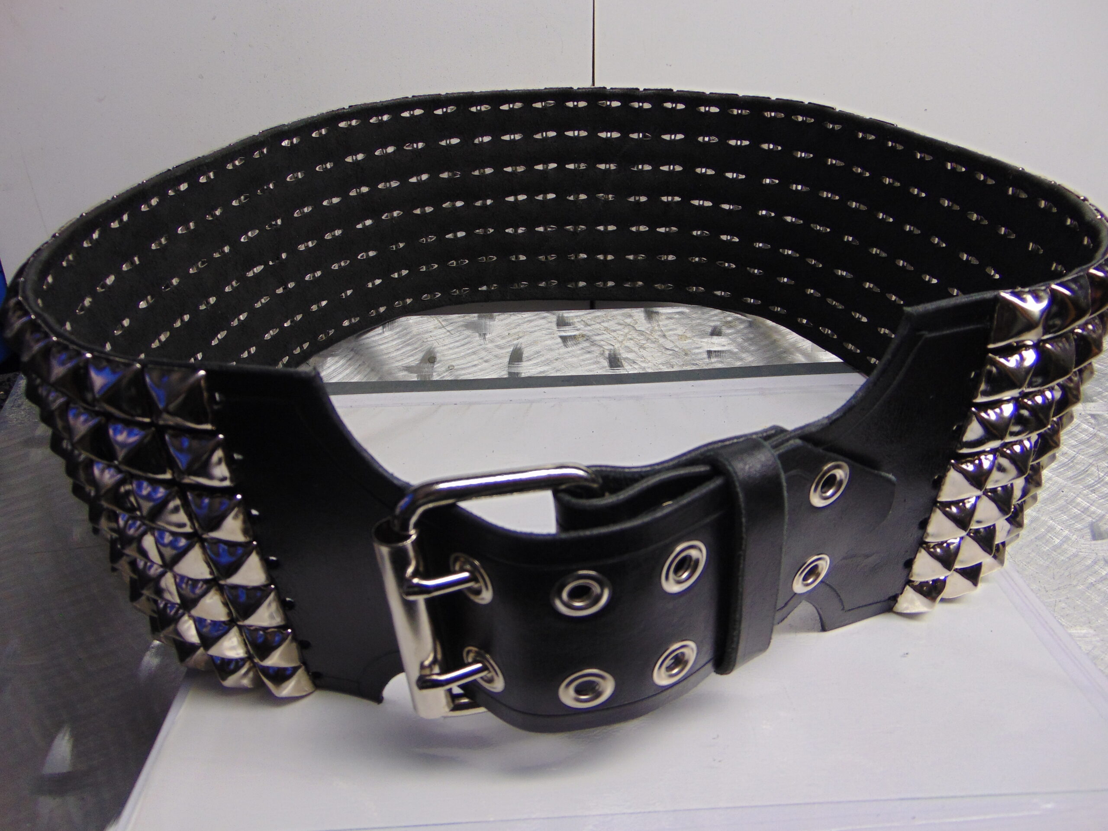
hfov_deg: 69.4
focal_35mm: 25
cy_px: 416
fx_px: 800
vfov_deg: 54.9
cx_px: 554
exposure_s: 1/30
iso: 80
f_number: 3
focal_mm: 4.5
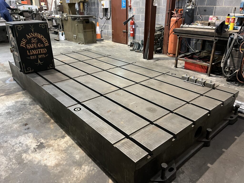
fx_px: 183
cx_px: 122
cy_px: 92
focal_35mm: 26
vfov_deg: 53.1
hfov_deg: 67.3
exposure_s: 1/33
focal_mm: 5.1
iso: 500
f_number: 1.6
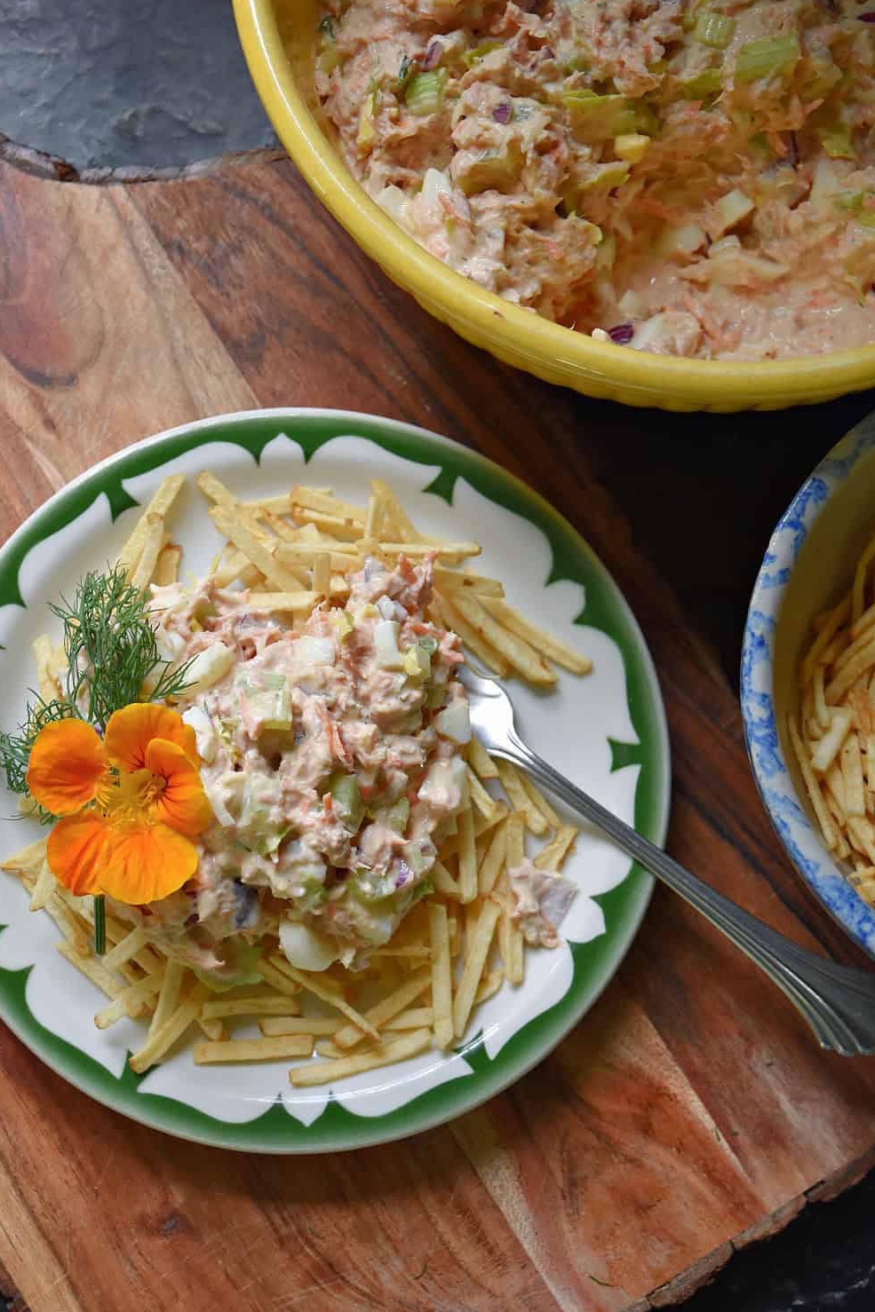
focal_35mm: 69
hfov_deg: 19.9
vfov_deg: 29.4
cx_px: 439
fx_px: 2498
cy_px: 659
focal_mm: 45
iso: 720
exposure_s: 1/60
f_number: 5
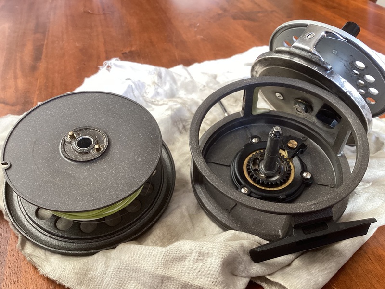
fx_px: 345
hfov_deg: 58.4
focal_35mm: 31
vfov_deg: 45.4
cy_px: 144
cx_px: 192
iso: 80
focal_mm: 3.3
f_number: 2.4
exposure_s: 1/60
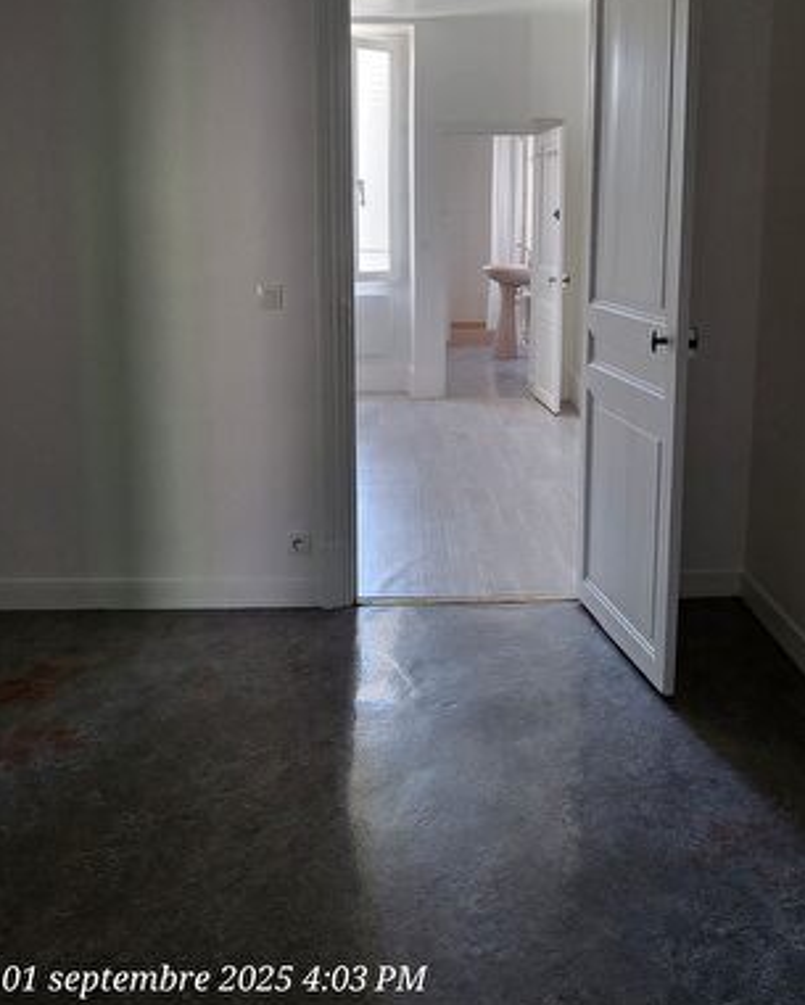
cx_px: 449
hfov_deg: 42.2
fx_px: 1042
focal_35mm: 35
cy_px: 379
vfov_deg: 51.0
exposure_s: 1/100
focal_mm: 4.25
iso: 250
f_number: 1.8
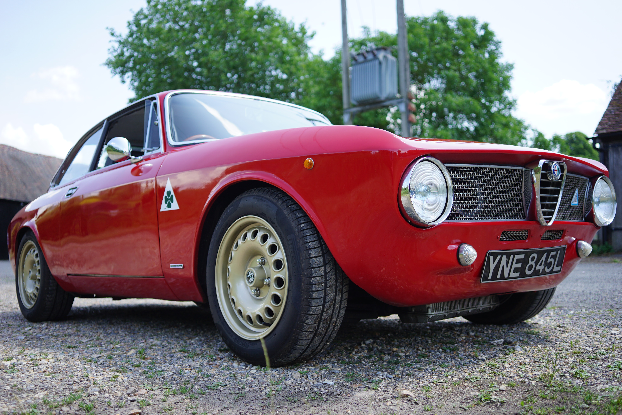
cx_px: 311
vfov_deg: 37.9
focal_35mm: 35
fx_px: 605
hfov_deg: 54.4
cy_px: 208
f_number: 2.8
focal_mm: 35
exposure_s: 1/500
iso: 100
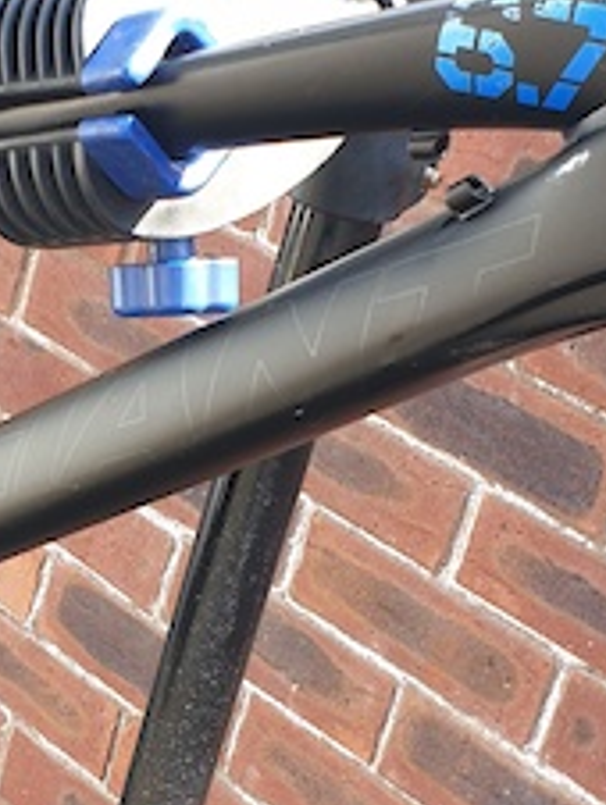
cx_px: 32
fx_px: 2143
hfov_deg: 15.8
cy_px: 531
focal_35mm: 92
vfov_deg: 21.2
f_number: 2.4
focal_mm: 4.3
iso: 50
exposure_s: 1/148
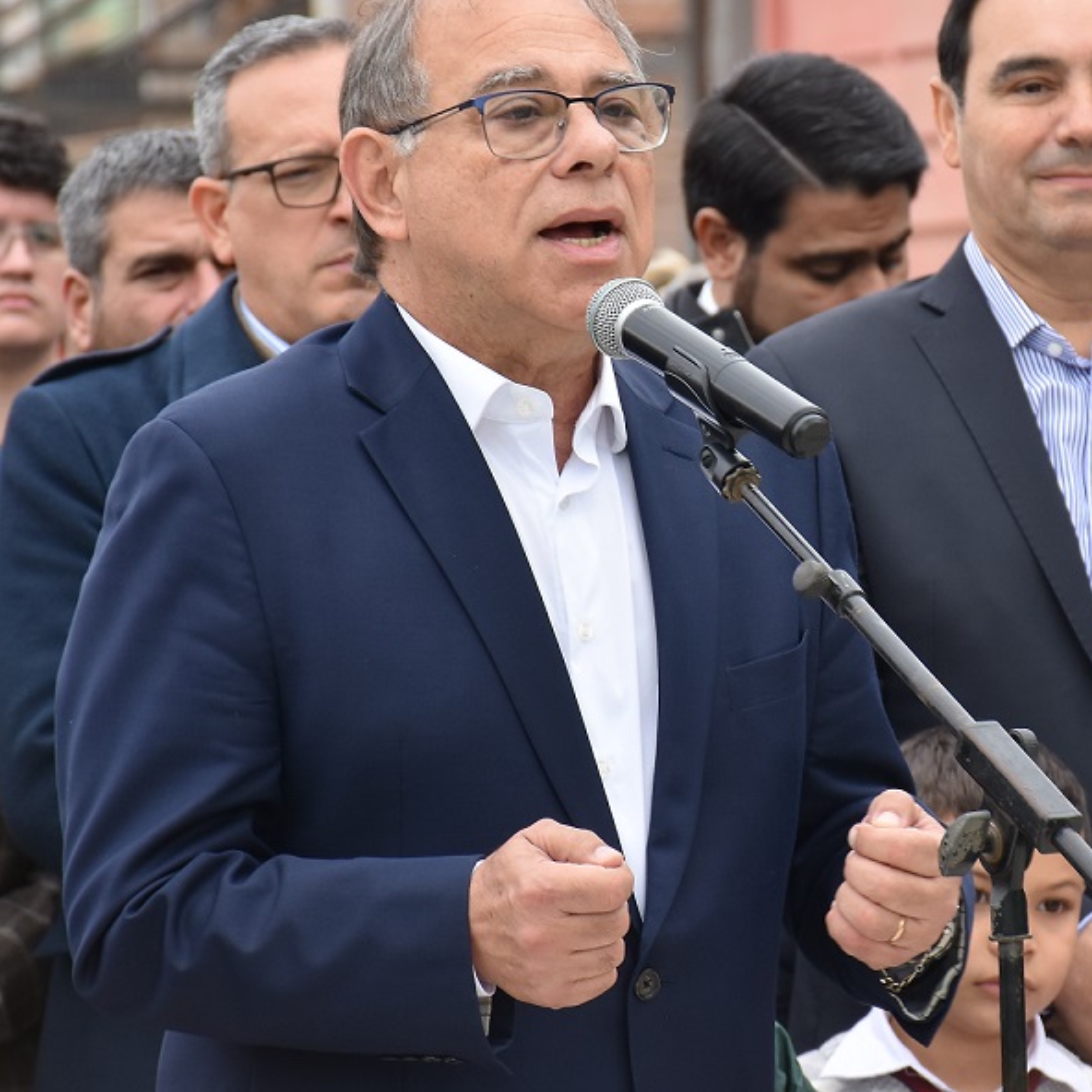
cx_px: 775
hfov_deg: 6.0
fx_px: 10455
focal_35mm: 293
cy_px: 413
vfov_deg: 6.0
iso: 320
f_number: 5.6
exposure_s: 1/200
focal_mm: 105
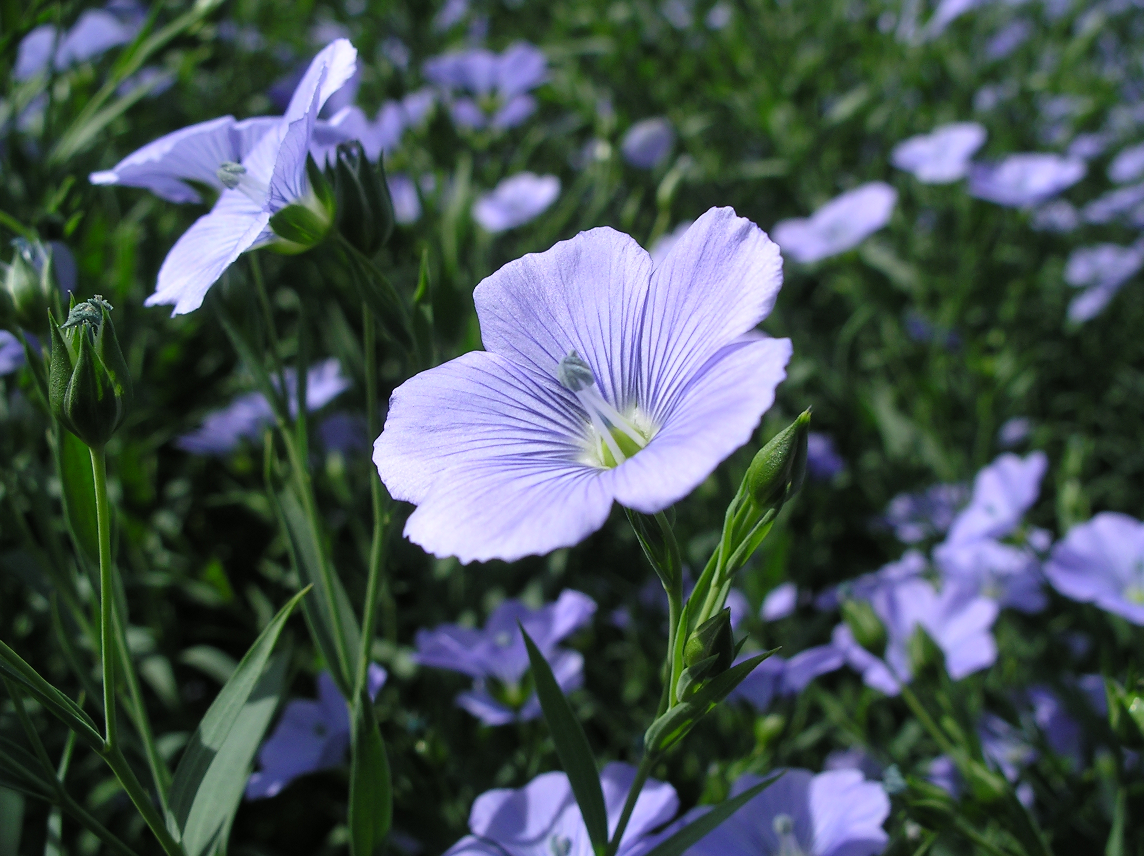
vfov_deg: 38.6
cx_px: 572
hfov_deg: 50.2
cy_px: 428
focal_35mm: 37
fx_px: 1222
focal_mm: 7.8
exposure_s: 1/561
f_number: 6
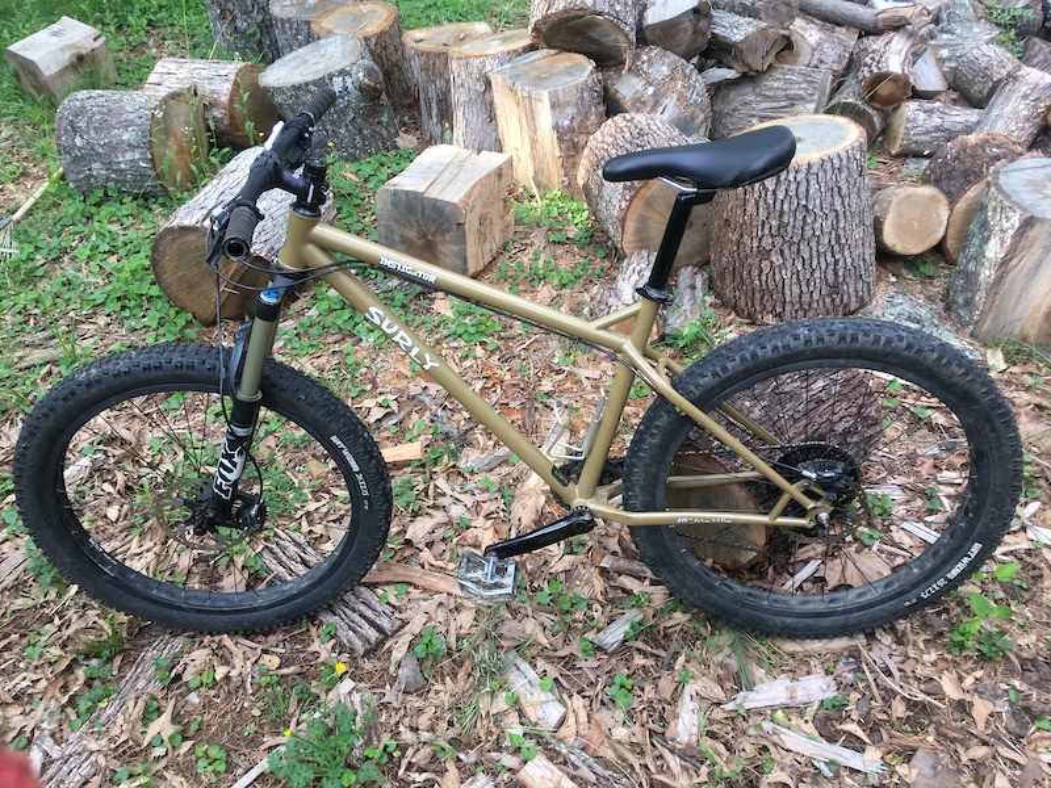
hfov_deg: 61.7
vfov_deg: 48.2
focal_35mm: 29
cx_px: 526
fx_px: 880
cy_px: 394
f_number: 2.2
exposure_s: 1/60
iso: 32
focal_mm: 4.15
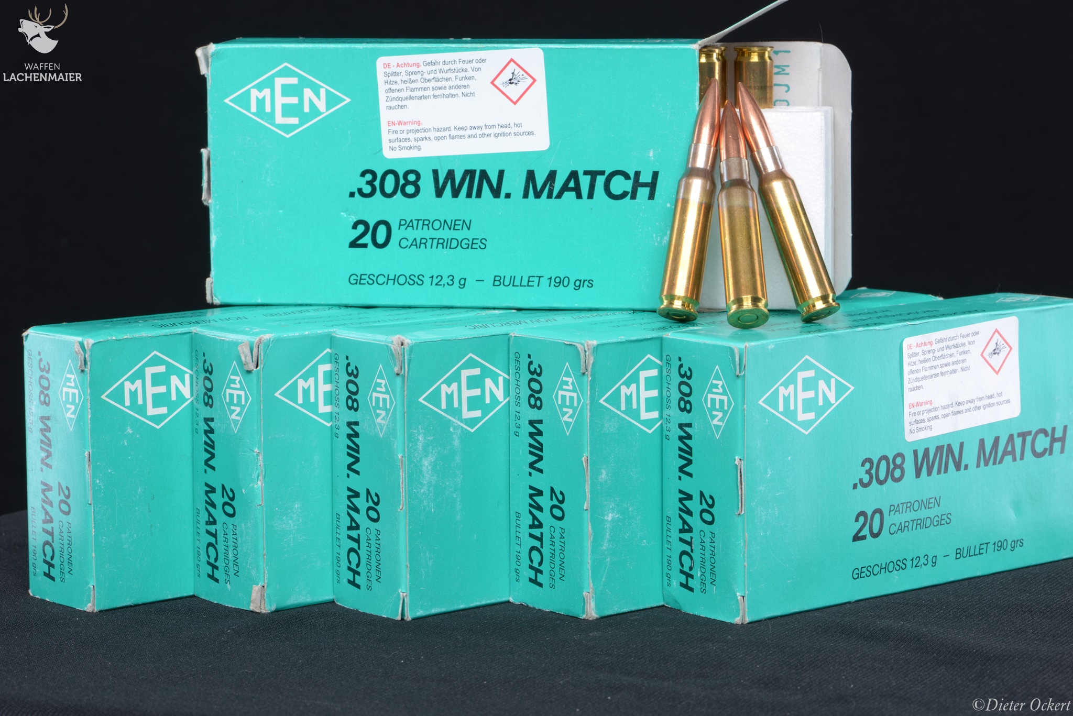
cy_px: 358
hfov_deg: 19.4
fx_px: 3131
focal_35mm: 105
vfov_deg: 13.1
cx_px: 536
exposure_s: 1/60
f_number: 22
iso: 100
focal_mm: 105
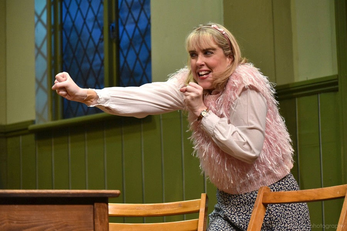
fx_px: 1060
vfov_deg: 12.5
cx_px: 174
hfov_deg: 18.6
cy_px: 116
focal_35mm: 110
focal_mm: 110
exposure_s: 1/500
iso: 2200
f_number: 5
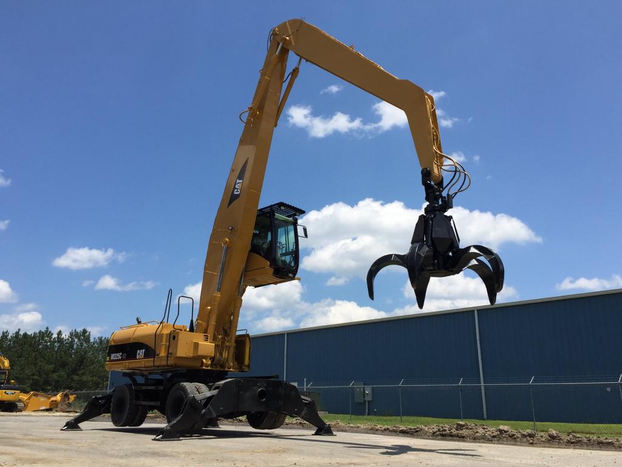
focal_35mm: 29
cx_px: 311
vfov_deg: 48.2
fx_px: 521
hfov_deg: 61.7
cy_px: 234
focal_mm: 4.15
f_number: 2.2
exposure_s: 1/2475
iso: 32
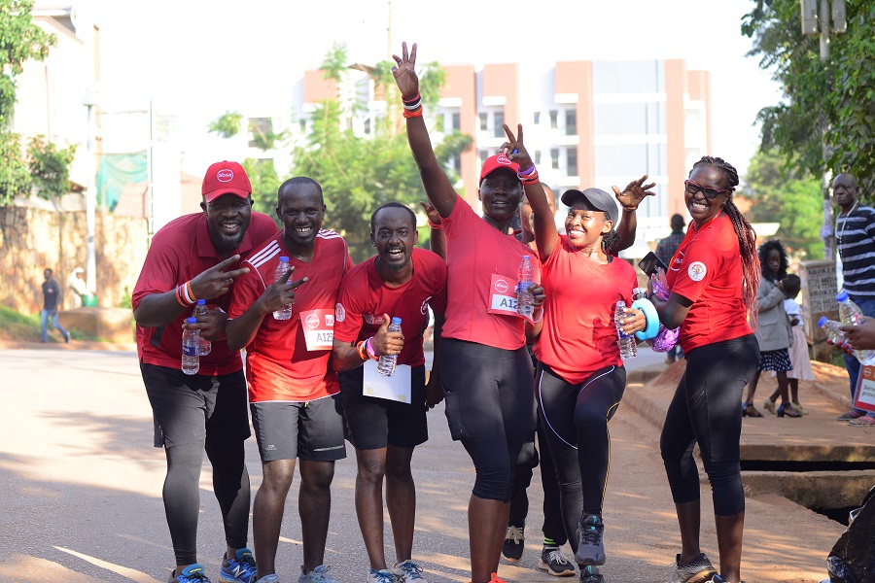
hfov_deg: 25.4
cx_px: 438
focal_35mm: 80
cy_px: 292
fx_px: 1944
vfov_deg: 17.1
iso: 1000
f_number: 6.3
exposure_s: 1/1000
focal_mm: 80
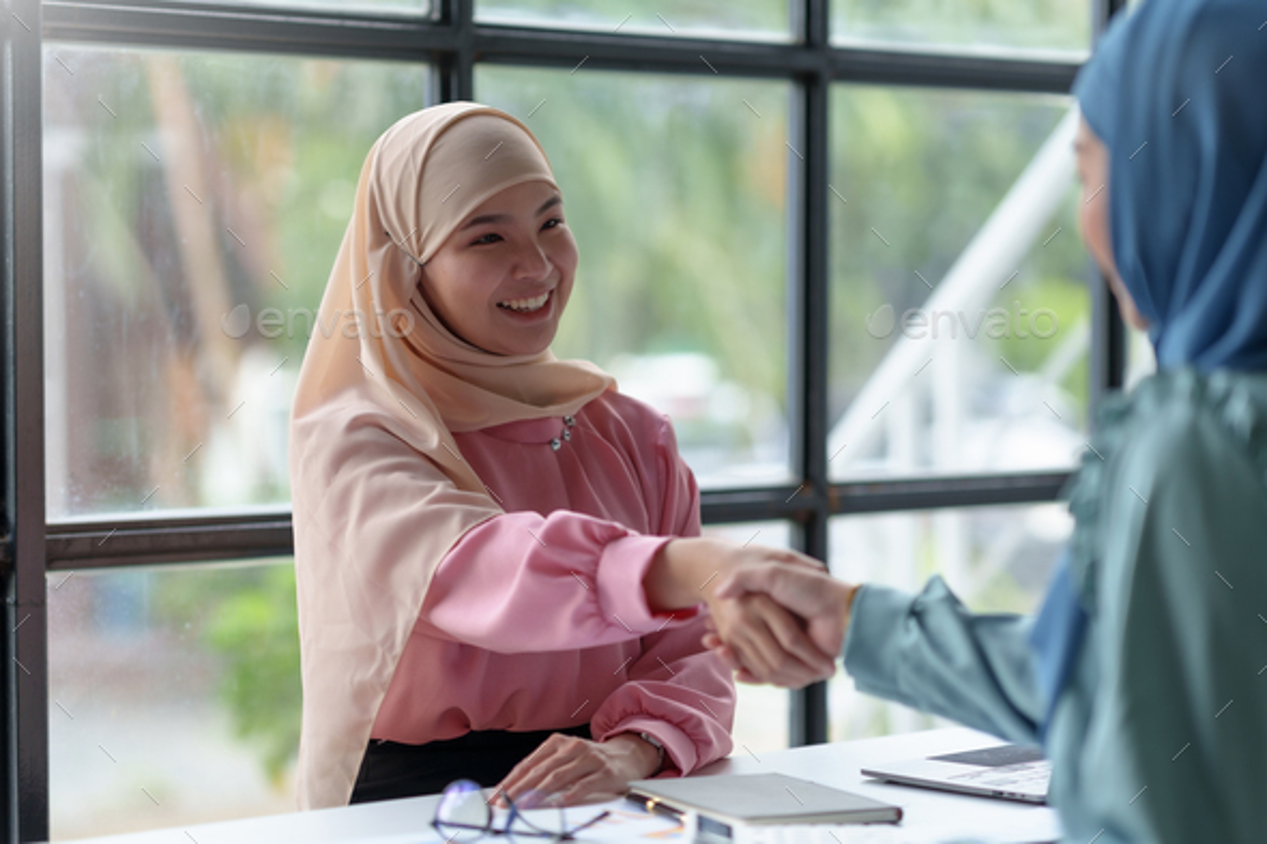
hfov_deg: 23.9
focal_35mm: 85
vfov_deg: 16.1
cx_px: 634
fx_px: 2991
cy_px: 422
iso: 200
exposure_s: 1/500
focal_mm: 85
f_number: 1.8
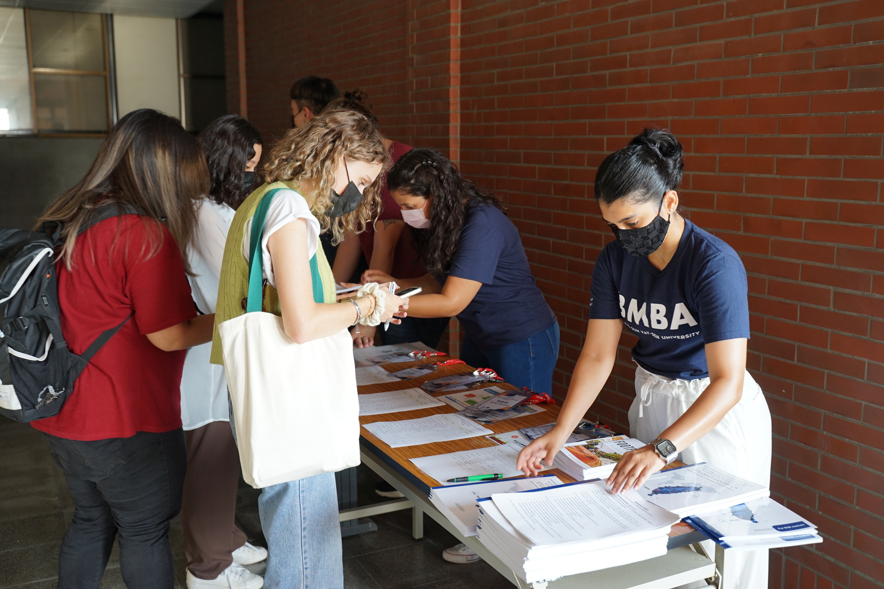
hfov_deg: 50.7
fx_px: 933
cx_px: 442
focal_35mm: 38
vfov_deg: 35.1
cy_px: 294
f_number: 4
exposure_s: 1/60
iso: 320
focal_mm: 38
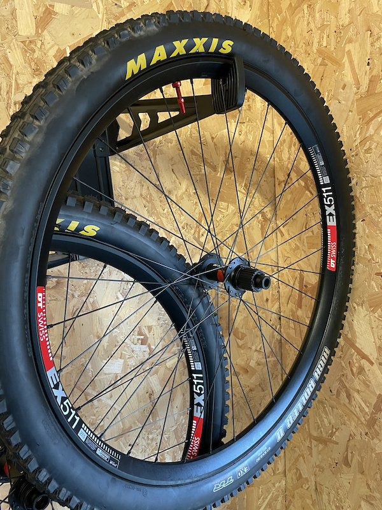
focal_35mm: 26
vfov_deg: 67.3
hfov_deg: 53.1
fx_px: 383
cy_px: 255
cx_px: 191
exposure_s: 1/50
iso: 400
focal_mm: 4.2
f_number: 1.6
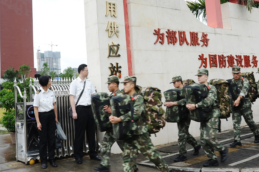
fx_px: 316
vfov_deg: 29.9
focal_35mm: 44
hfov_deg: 44.4
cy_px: 40
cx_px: 115
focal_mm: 24
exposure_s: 1/100
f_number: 9
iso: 200
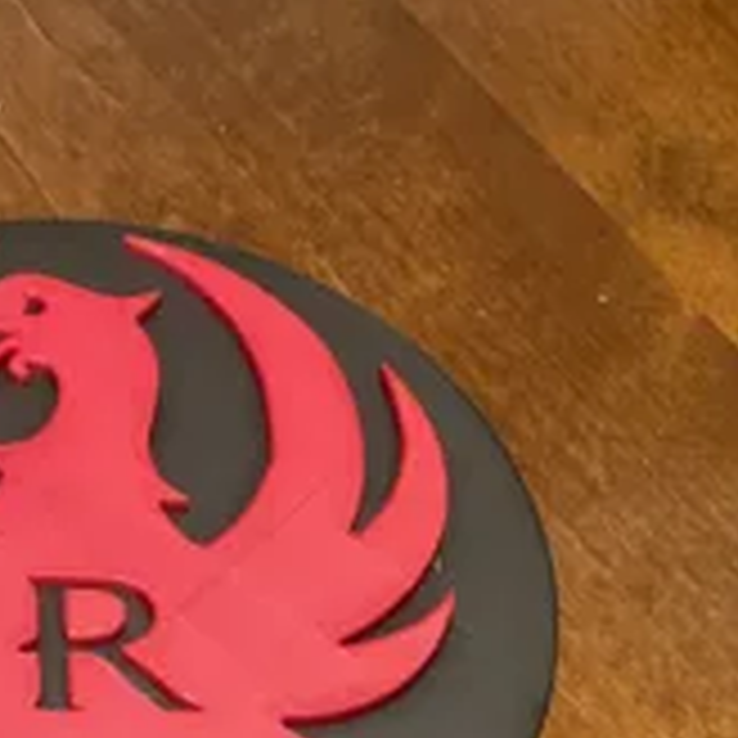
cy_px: 765
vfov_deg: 15.2
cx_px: 122
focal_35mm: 112
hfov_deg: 15.4
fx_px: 2701
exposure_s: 1/40
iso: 640
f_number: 2
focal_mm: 6
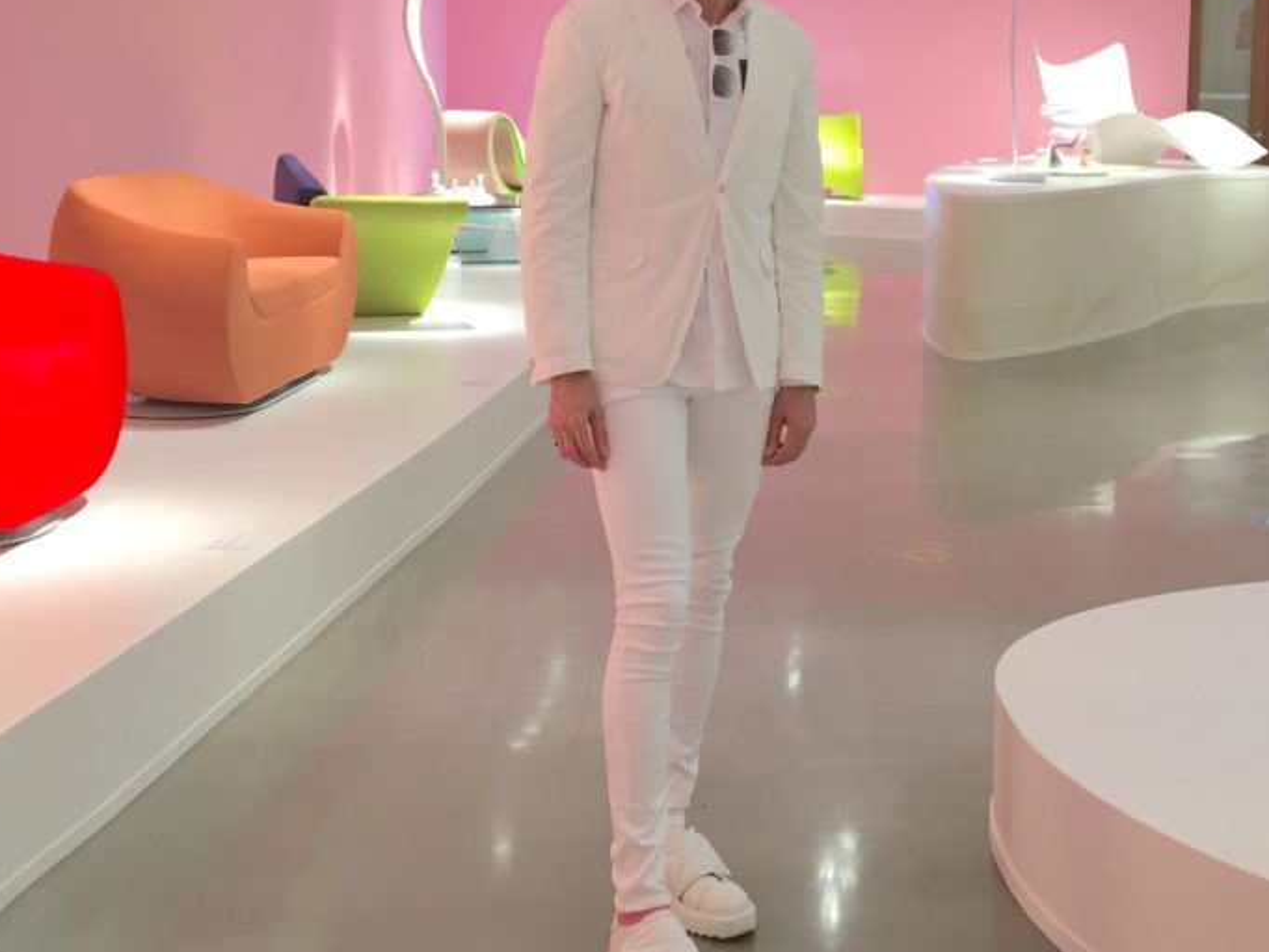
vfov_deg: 28.2
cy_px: 242
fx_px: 1870
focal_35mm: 51
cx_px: 819
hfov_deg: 37.2
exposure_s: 1/30
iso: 64
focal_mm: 4.15
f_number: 2.2
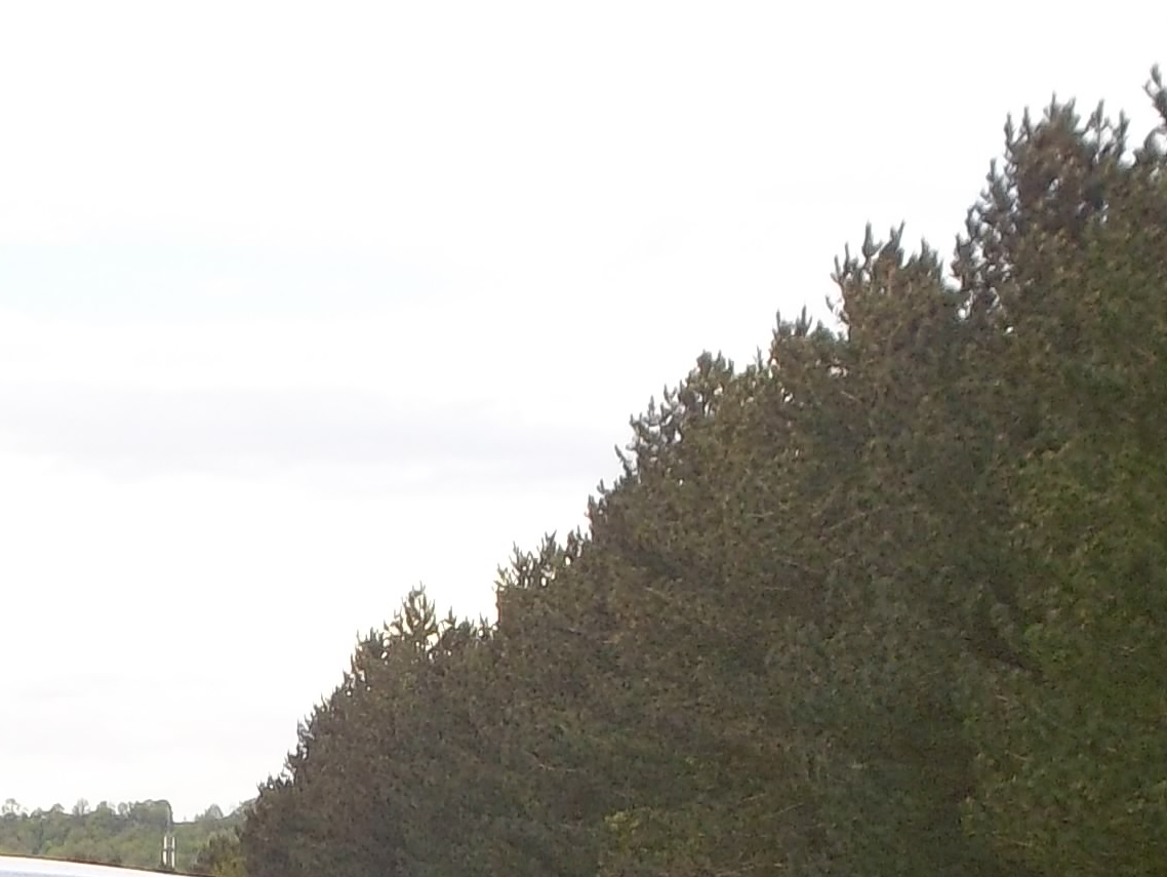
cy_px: 1354
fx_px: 4858
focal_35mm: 144
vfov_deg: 10.0
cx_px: 71
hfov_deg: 13.6
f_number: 4.2
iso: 80
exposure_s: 1/200
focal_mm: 6.4
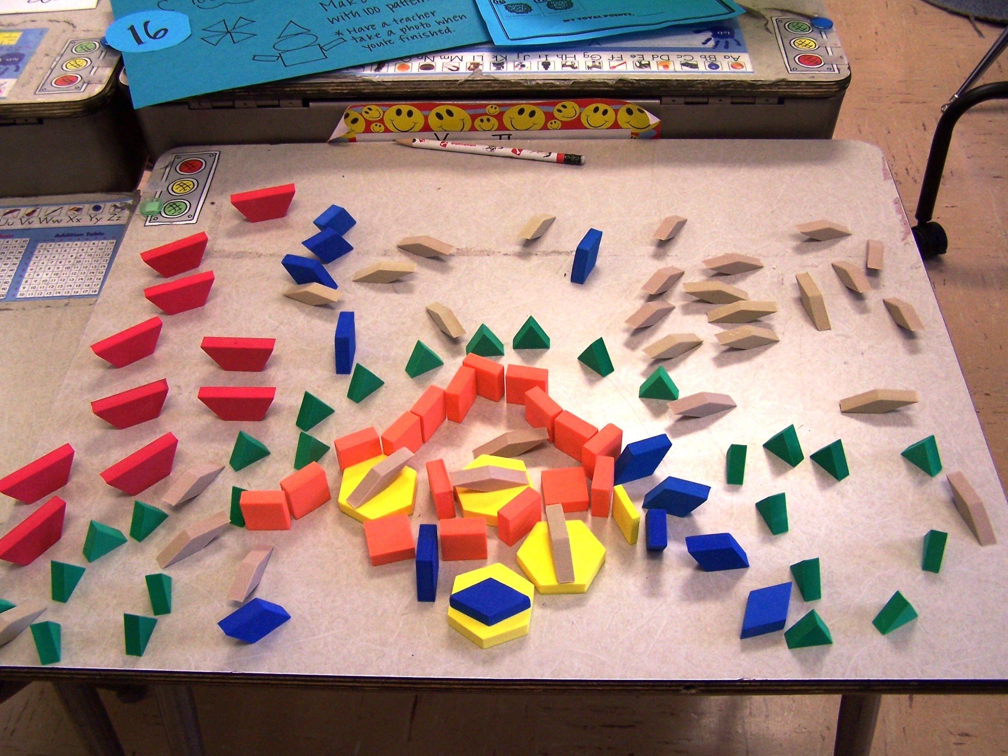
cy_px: 378
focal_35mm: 38
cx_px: 504
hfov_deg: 49.0
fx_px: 1107
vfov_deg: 37.7
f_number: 2.8
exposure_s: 1/30
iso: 140
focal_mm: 6.3
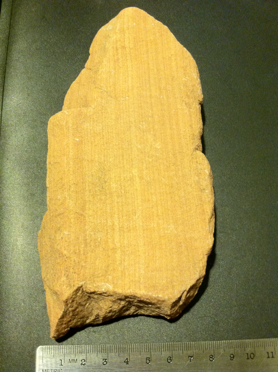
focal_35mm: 35
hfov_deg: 40.6
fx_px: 376
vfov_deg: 52.7
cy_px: 186
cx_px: 139
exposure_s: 1/15
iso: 400
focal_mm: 3.85
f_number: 2.8
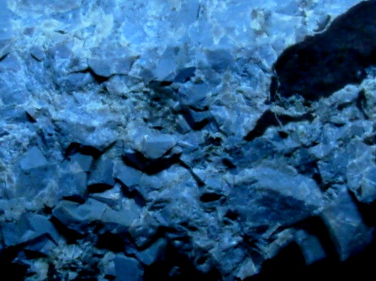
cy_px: 110
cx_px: 177
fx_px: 945
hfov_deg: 22.5
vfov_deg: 16.9
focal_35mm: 87
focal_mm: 6.3
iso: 159
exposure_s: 1/1.5
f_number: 2.9
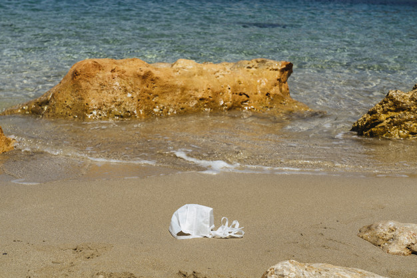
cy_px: 139
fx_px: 602
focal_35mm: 52
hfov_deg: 38.2
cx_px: 208
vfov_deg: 26.0
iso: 160
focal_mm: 52
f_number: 10
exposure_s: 1/640
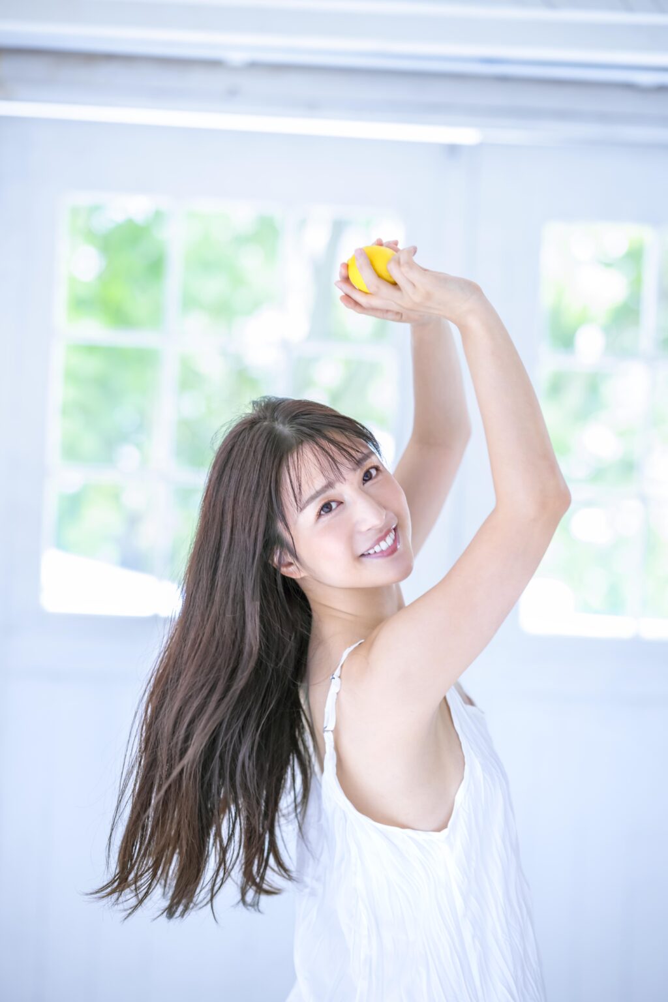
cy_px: 501
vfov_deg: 23.9
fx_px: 2366
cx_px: 334
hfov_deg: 16.1
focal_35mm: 85
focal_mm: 85
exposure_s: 1/200
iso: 800
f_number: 2.2
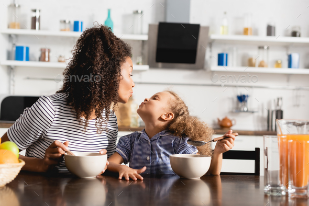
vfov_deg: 27.0
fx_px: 429
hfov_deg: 39.6
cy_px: 103
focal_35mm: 50
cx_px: 154
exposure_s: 1/200
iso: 250
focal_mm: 50
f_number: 3.5
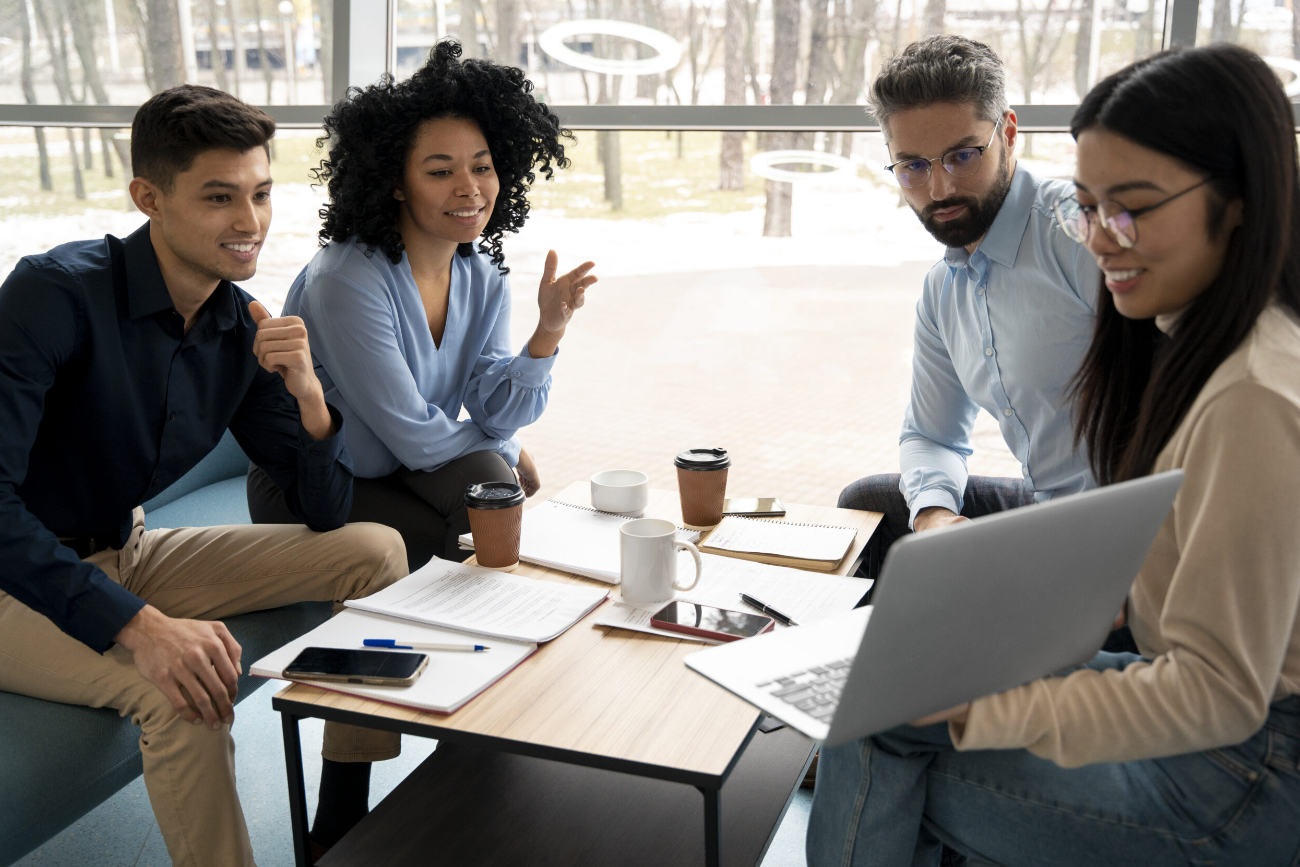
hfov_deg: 51.5
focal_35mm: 37
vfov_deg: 35.7
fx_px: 1347
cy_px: 432
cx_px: 662
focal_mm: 36.3
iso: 1000
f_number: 3.5
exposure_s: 1/125
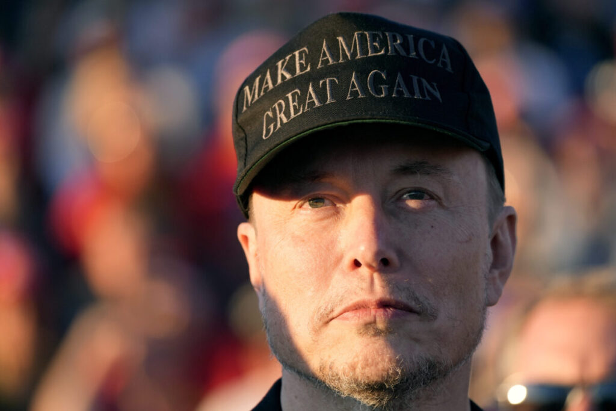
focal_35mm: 300
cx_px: 308
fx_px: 5134
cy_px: 206
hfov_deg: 6.9
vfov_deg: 4.6
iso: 1000
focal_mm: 300
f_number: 5.6
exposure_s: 1/1250
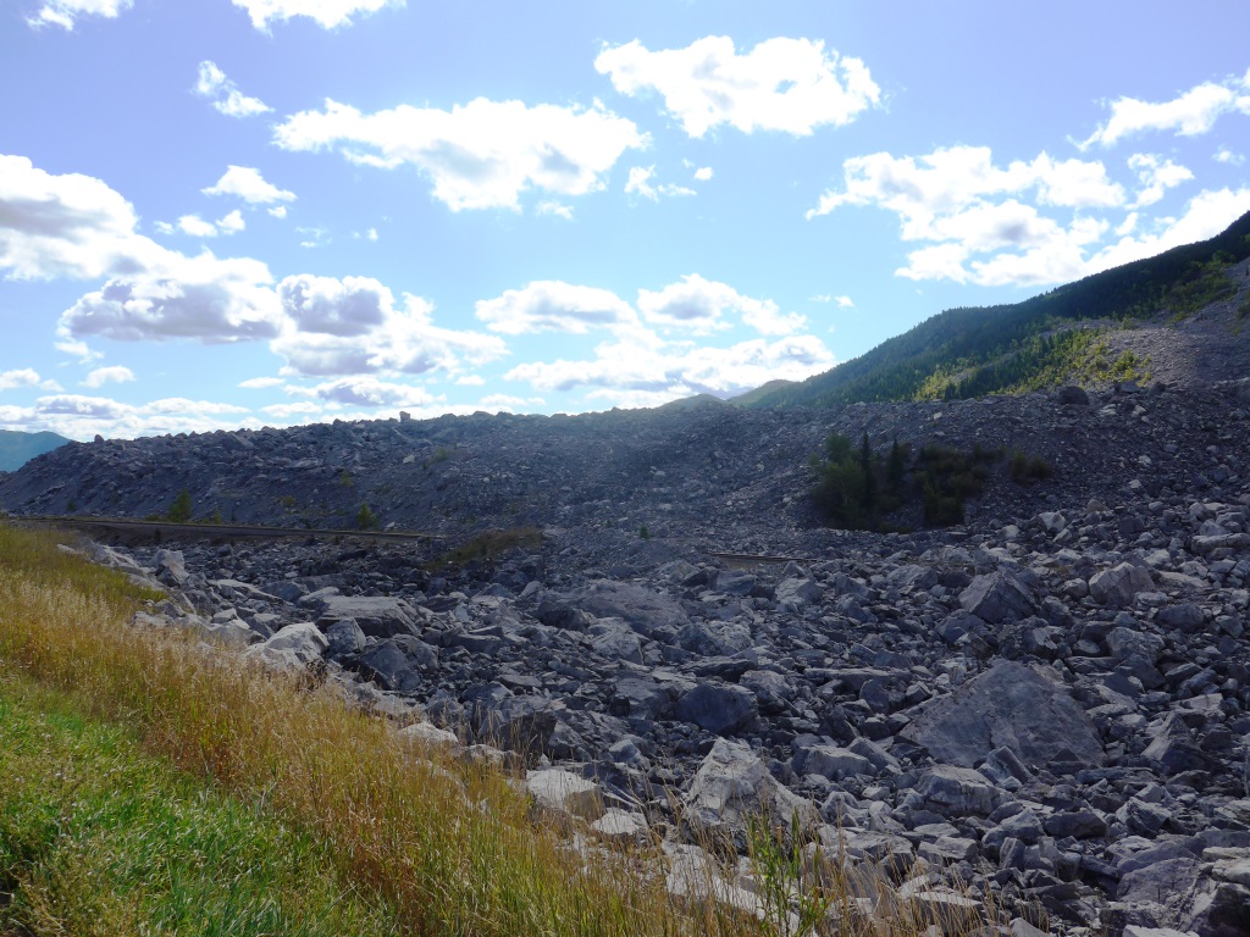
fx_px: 1047
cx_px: 625
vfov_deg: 48.2
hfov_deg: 61.7
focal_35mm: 29
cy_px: 468
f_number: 2.8
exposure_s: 1/1600
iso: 80
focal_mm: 6
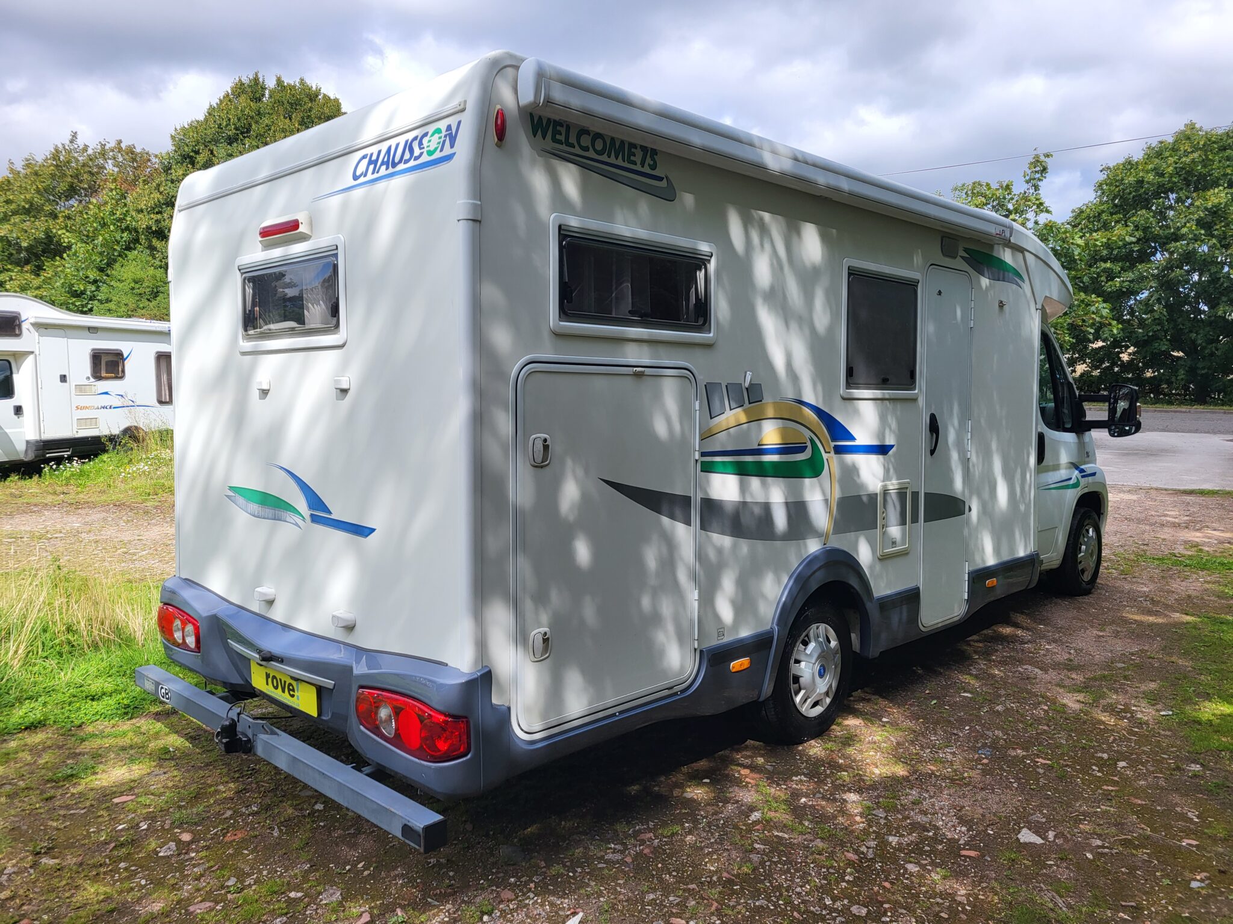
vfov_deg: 53.1
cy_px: 462
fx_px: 926
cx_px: 616
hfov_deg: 67.3
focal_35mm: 26
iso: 40
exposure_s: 1/1480
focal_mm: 5.4
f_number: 1.8
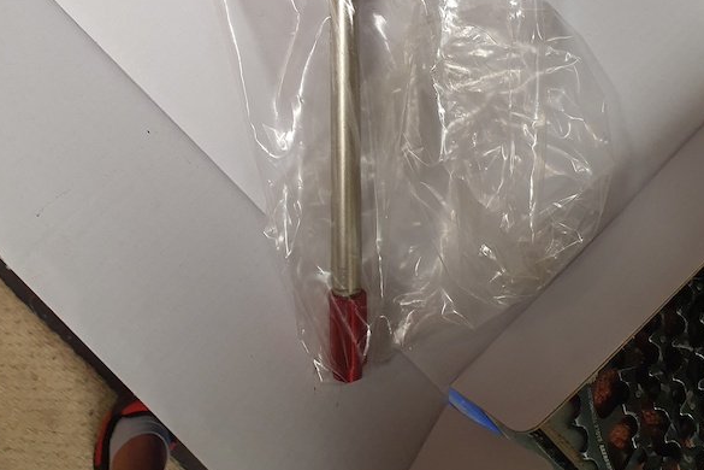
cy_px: 6
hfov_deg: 51.9
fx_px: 723
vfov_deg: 33.1
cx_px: 348
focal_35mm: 37
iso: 250
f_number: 2.4
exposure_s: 1/100
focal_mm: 4.32
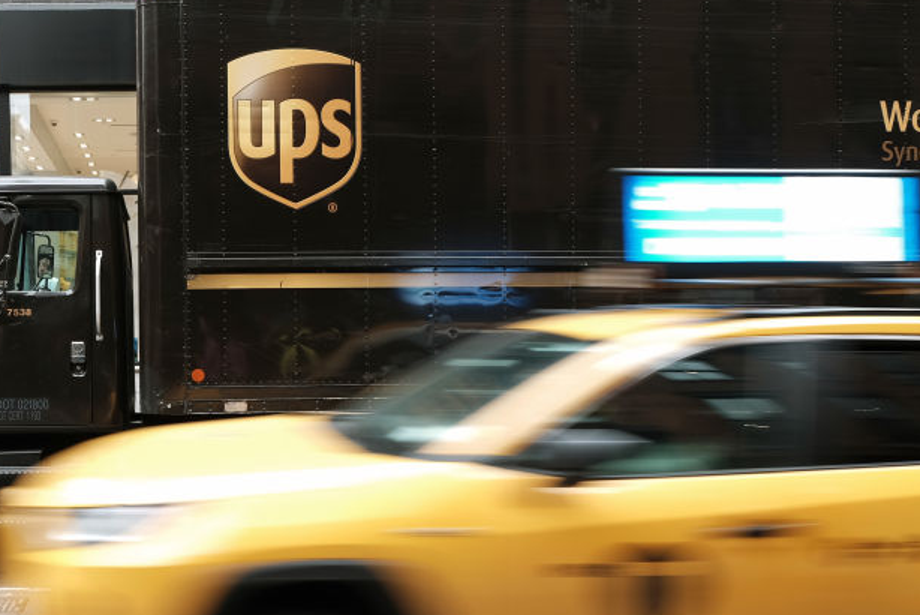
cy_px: 382
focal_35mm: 45
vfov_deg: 29.8
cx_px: 231
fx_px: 1150
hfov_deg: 42.3
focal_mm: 18
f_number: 5
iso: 100
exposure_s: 1/28
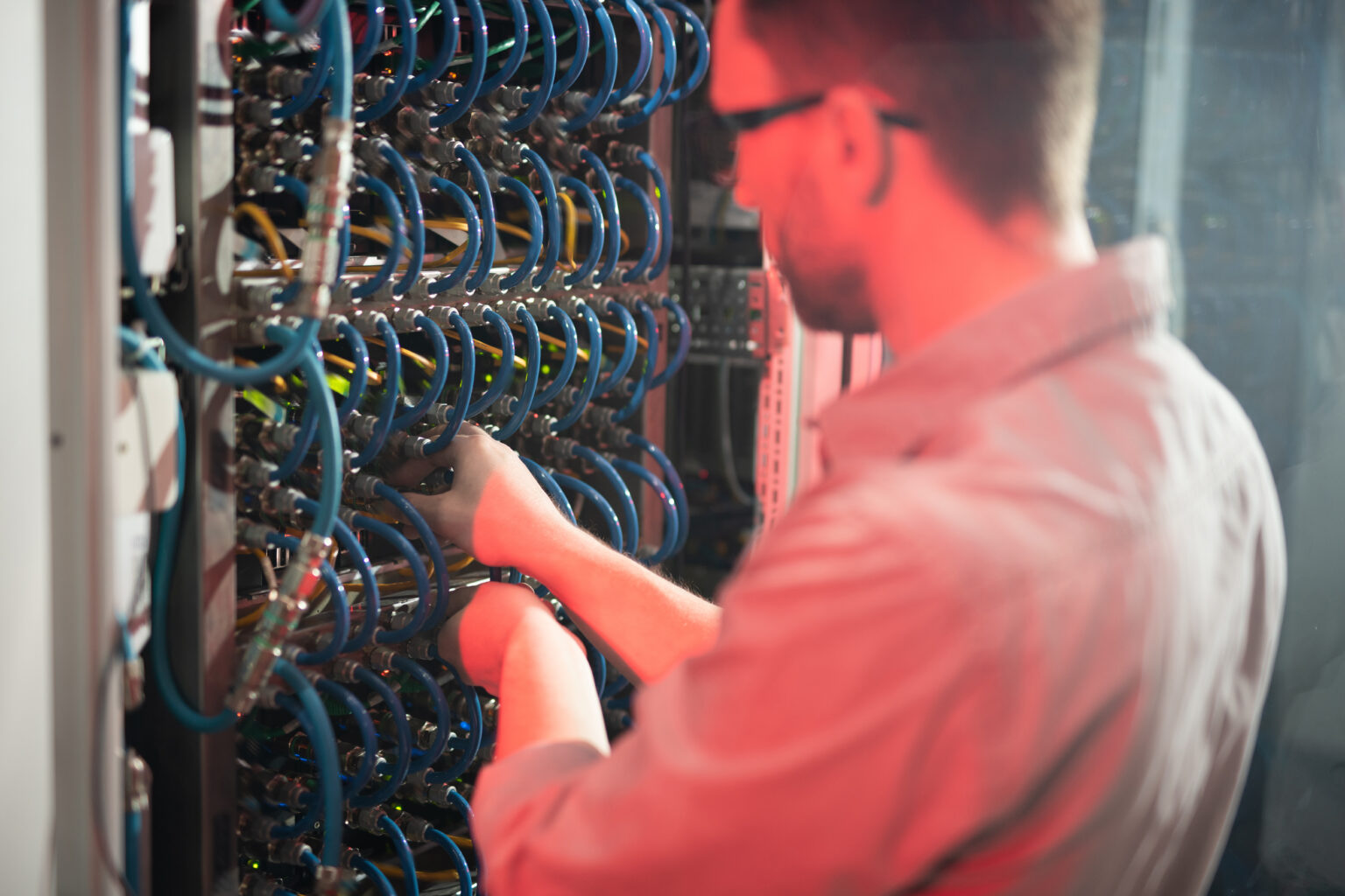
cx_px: 672
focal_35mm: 50
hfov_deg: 39.6
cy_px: 448
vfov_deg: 27.0
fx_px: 1868
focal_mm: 50
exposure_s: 1/60
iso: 320
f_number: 1.8
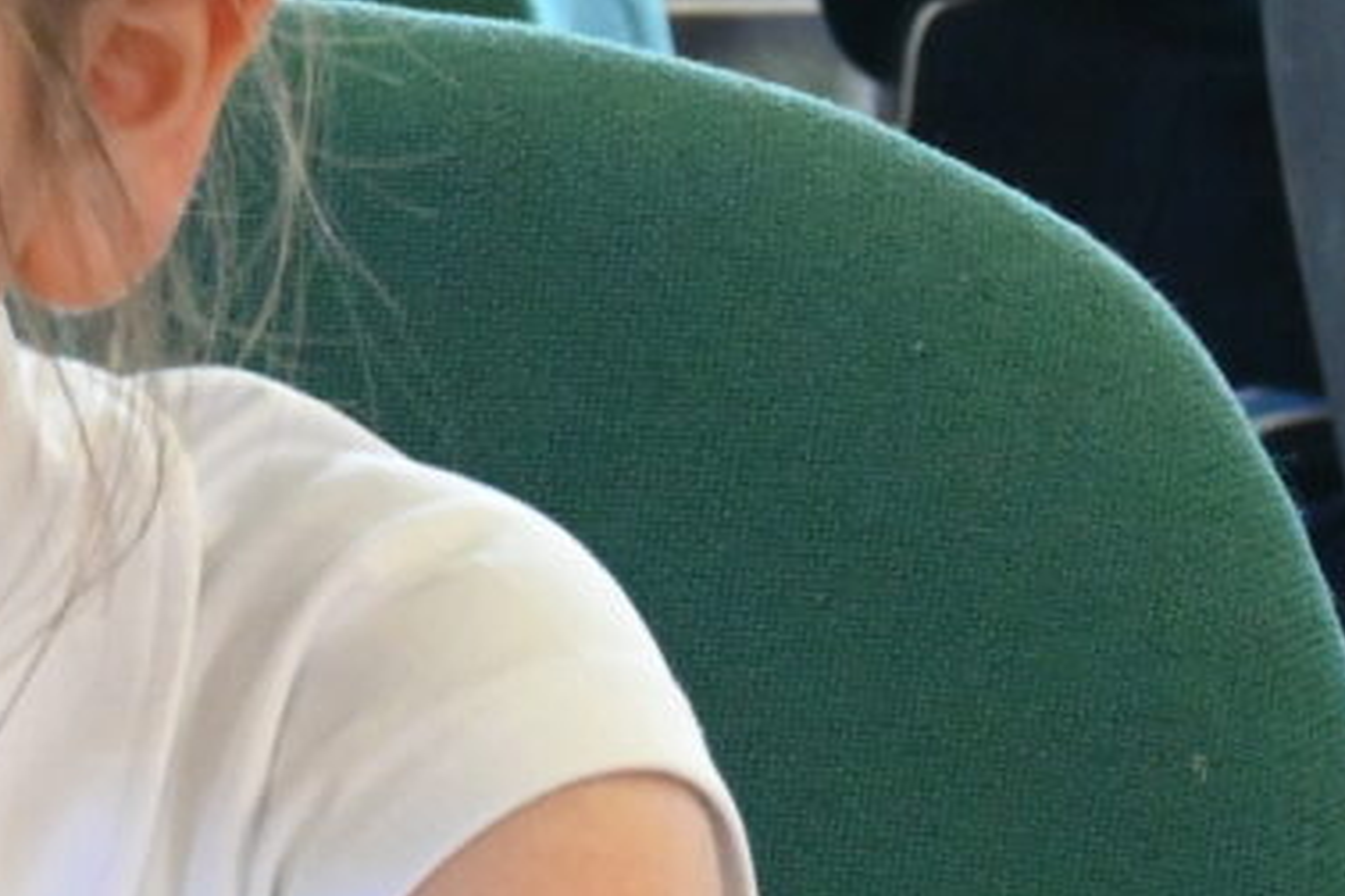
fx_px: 13406
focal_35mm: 359
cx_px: -2105
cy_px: 748
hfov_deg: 5.5
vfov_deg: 3.8
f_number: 6
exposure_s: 1/100
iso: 3200
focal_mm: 44
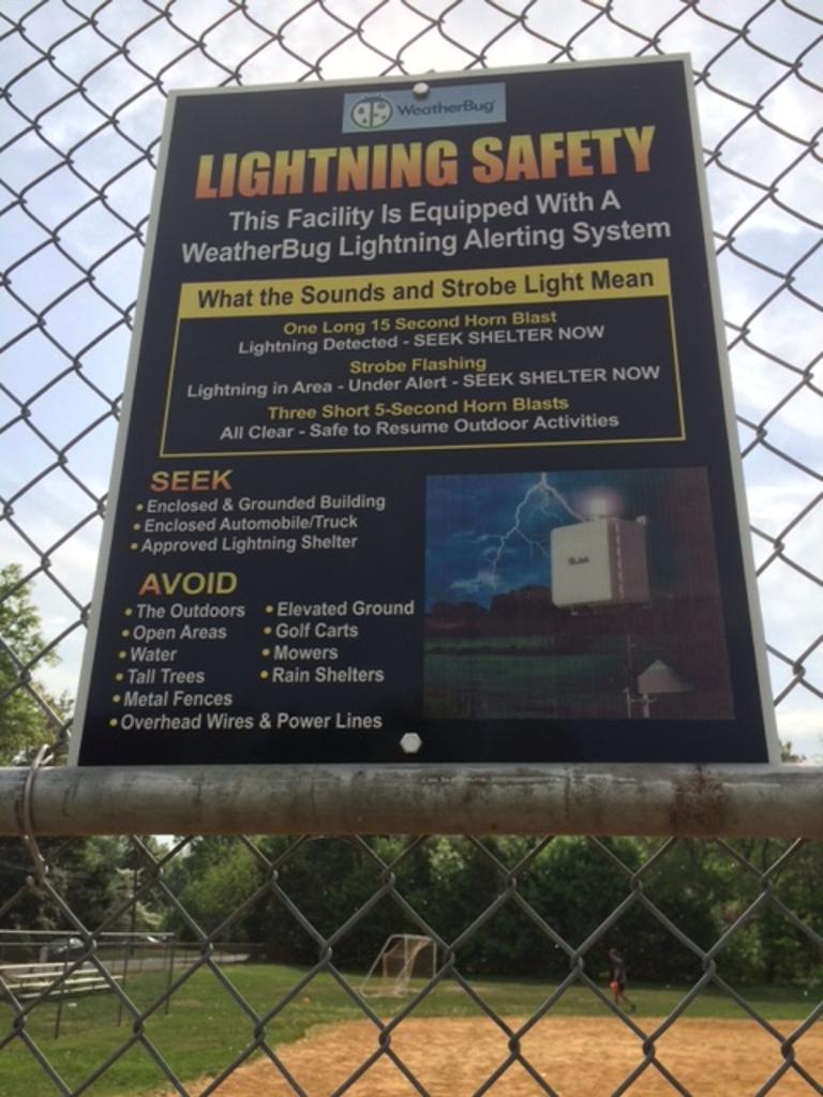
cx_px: 412
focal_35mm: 29
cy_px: 548
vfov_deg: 61.7
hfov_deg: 48.2
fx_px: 919
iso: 32
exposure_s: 1/2933
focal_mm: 4.15
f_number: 2.2
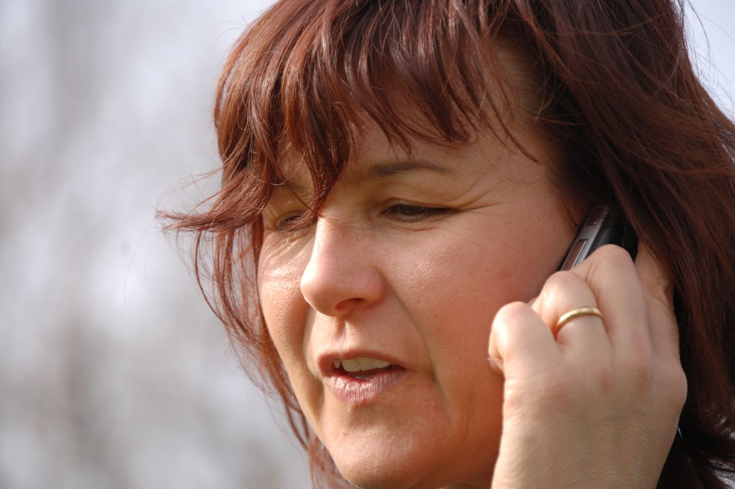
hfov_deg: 9.5
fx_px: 4437
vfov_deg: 6.3
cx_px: 368
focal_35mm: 218
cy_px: 244
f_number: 5.3
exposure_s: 1/500
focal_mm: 145
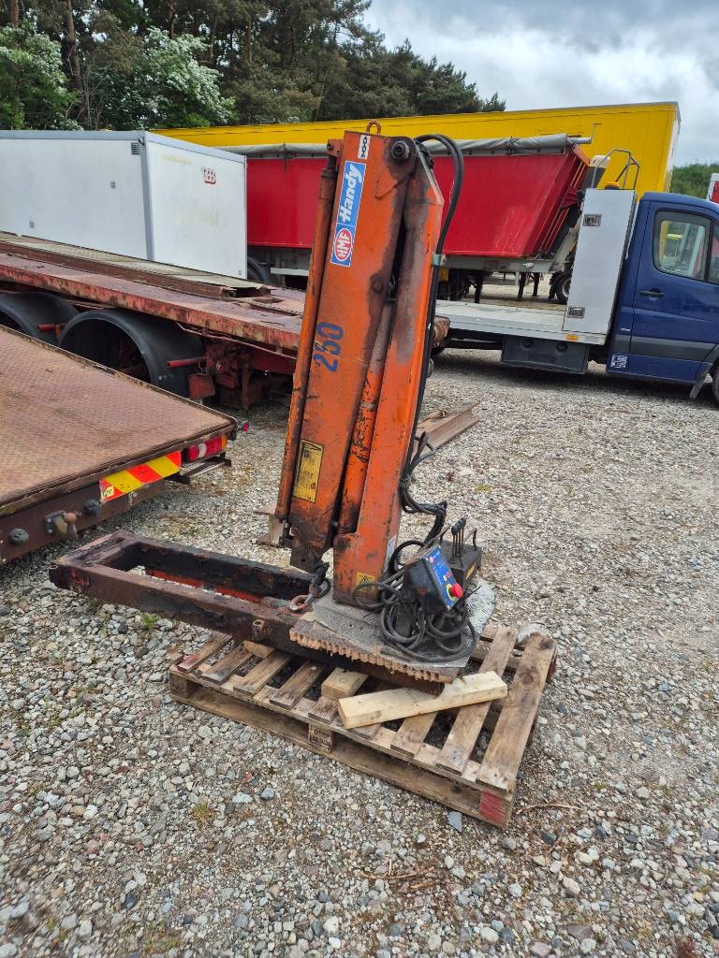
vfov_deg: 73.9
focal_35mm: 23
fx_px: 637
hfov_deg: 58.9
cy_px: 479
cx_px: 360
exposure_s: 1/502
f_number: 1.8
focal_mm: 5.4
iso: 25
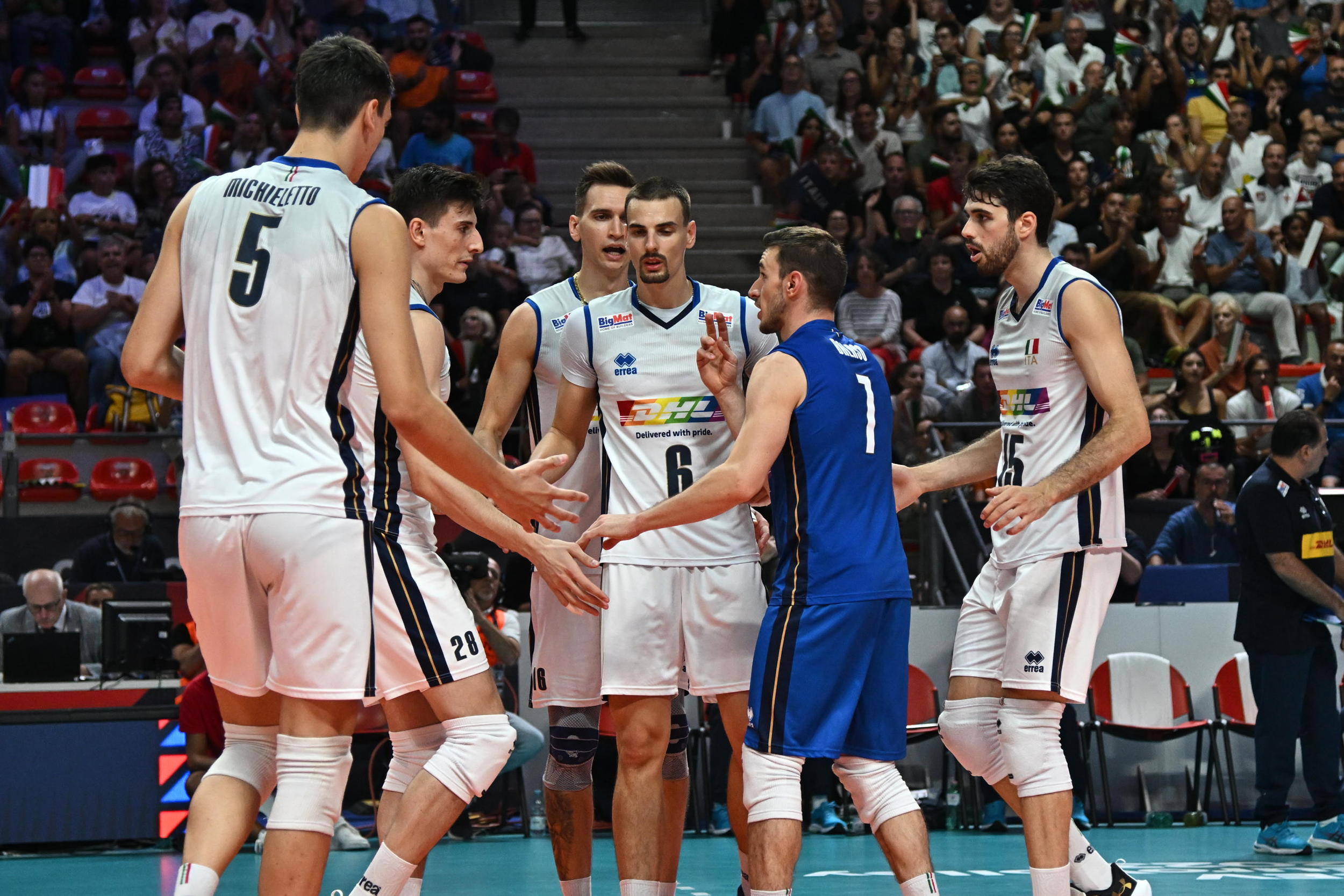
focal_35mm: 123
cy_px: 448
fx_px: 4592
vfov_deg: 11.1
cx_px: 672
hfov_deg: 16.7
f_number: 4.5
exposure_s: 1/640
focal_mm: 82
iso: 2800
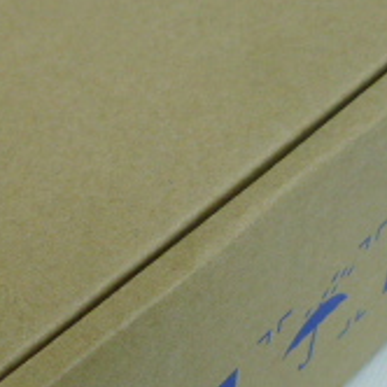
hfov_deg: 20.1
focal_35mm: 82
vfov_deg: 21.1
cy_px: 240
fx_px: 1037
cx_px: -54
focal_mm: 5.1
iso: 400
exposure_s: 1/30
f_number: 2
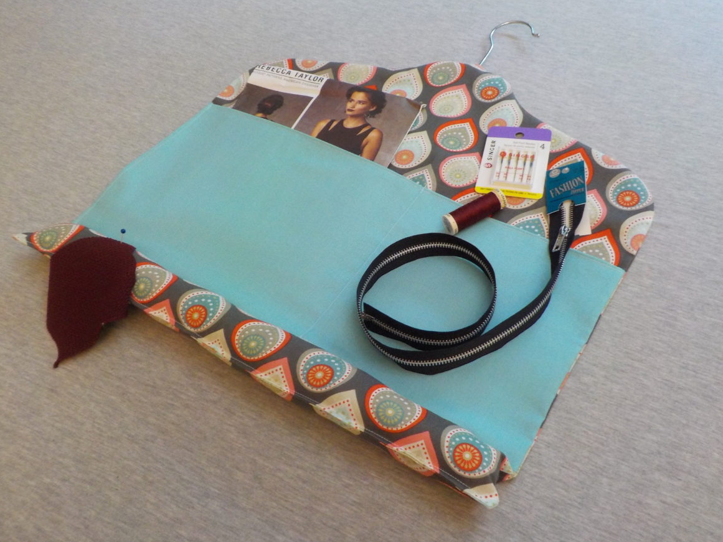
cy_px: 268
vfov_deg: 45.4
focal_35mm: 31
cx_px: 369
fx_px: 648
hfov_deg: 58.3
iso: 400
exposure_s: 1/25
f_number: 3.3
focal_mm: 4.1
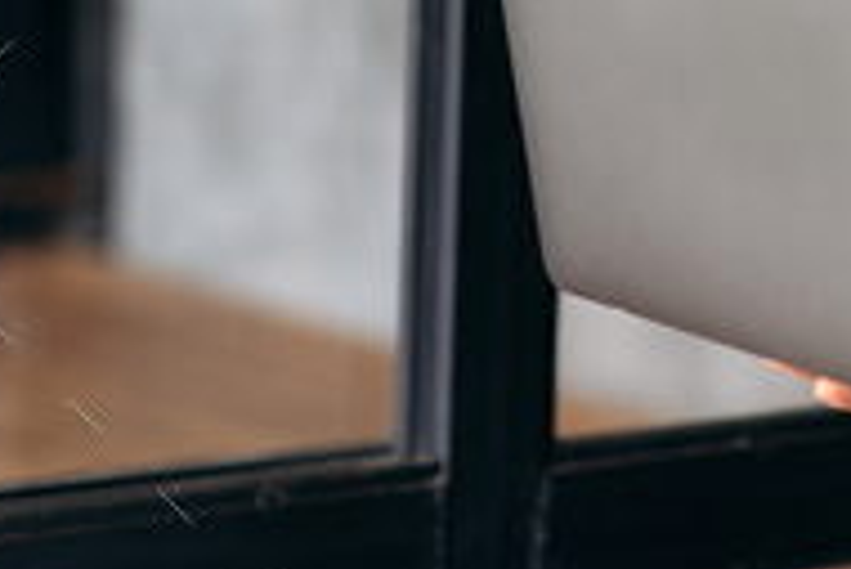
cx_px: 1182
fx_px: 6245
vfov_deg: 5.2
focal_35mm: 264
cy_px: -271
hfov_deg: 7.7
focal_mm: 85
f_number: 3.5
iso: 500
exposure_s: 1/200
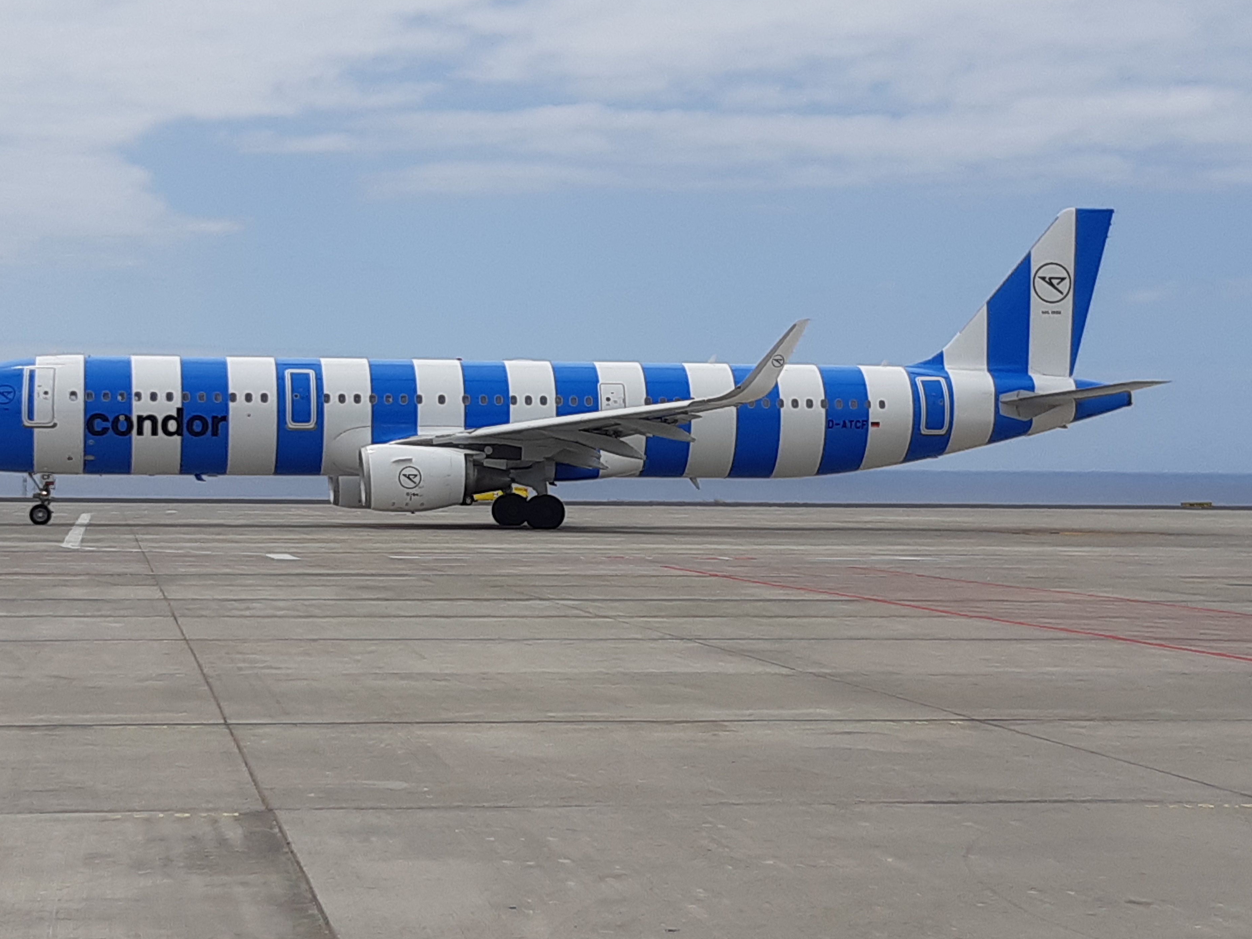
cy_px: 520
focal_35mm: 32
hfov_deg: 56.8
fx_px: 1157
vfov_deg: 44.1
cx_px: 587
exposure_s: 1/4149
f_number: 1.7
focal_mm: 3.93
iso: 40
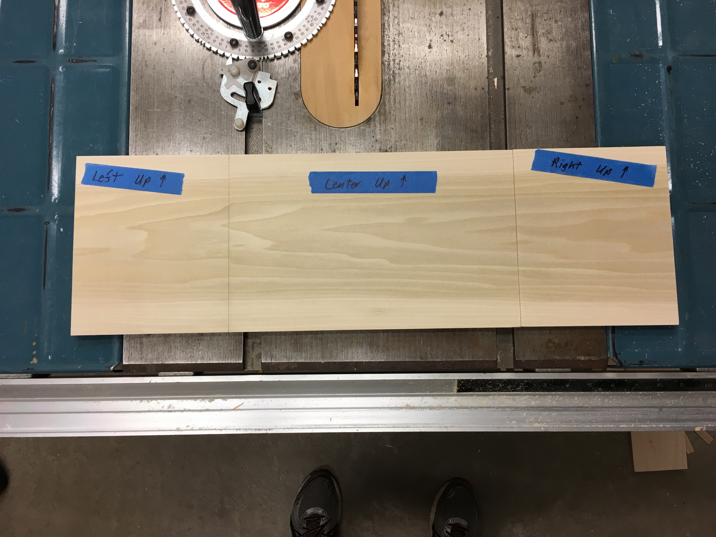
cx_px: 358
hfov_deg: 61.7
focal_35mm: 29
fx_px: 600
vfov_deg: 48.2
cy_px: 268
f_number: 2.2
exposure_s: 1/40
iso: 25
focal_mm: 4.15
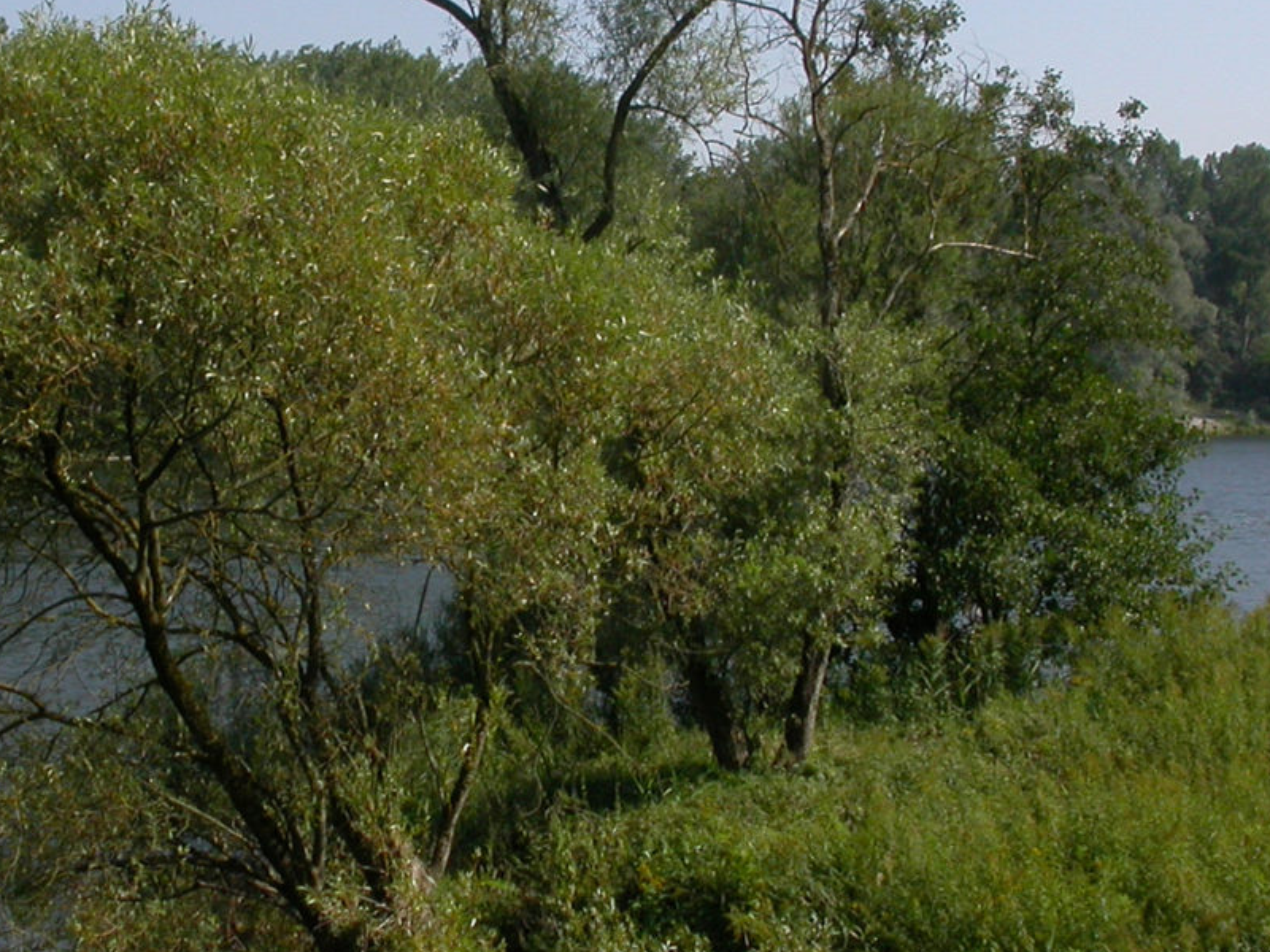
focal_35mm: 73
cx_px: 464
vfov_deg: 20.2
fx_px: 2678
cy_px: 427
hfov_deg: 26.6
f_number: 7.5
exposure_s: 1/364
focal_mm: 7.85
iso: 100
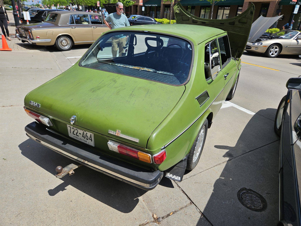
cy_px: 113
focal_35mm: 23
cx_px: 150
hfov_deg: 73.9
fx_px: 200
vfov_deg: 58.9
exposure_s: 1/1957
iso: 25
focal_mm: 5.4
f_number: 1.8
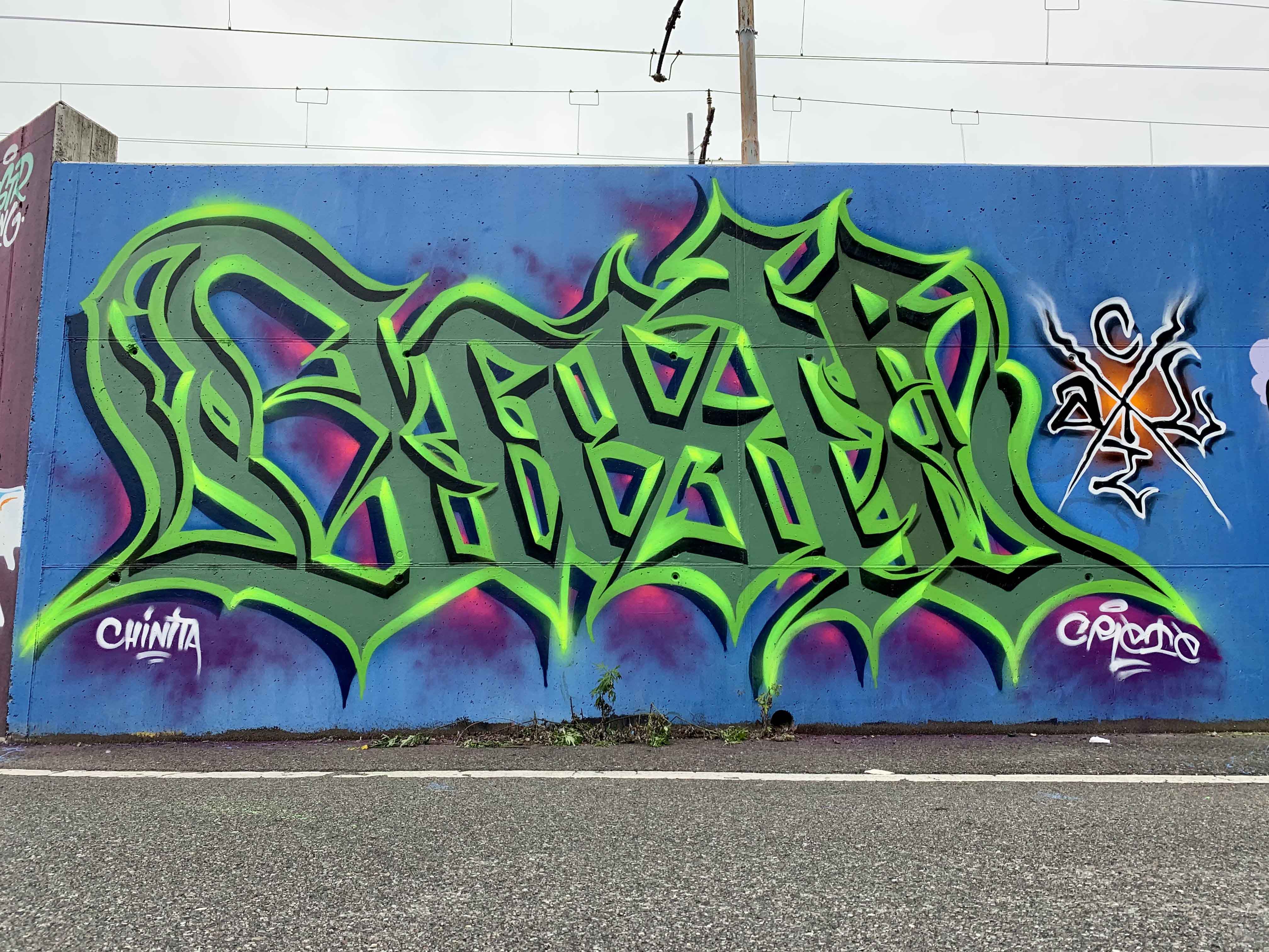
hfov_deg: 67.3
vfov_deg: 53.1
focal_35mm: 26
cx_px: 634
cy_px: 476
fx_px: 953
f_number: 1.8
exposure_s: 1/179
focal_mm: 4.25
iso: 25
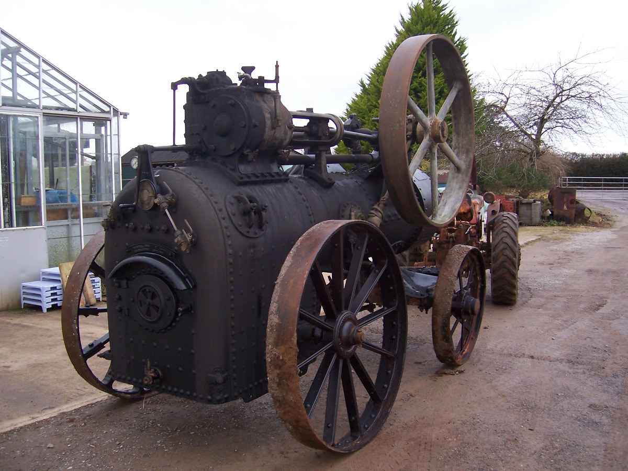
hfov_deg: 51.4
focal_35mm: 36
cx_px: 314
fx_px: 653
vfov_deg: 39.7
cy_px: 236
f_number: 3
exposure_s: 1/60
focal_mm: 6
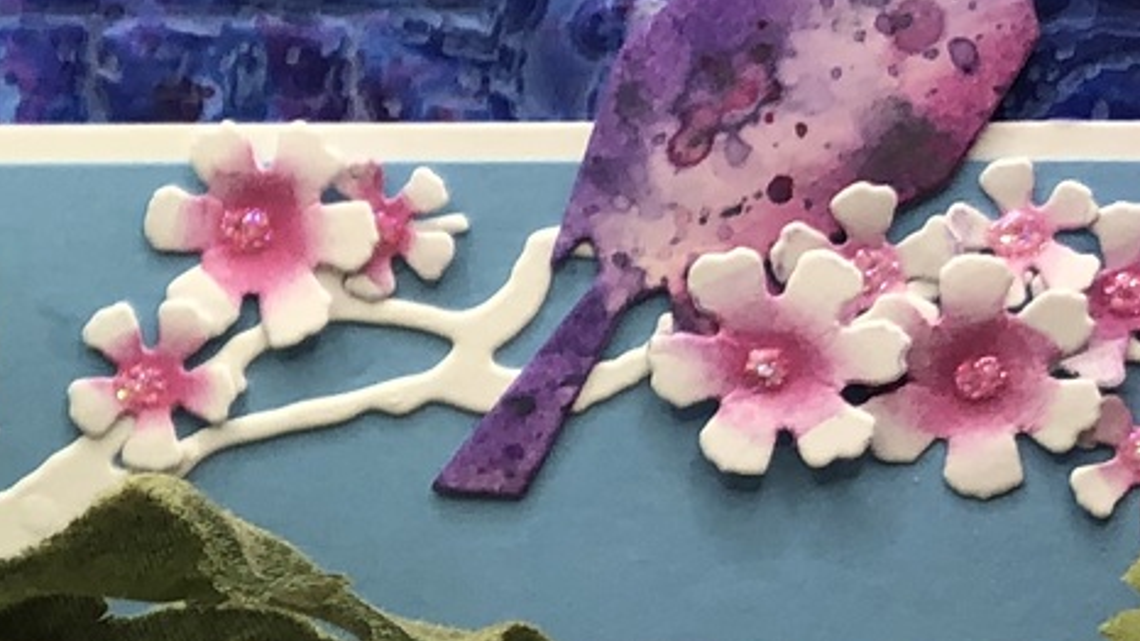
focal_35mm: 132
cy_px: 609
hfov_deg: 15.1
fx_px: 3990
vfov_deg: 9.1
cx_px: -575
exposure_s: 1/120
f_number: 1.8
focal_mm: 3.99
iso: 40
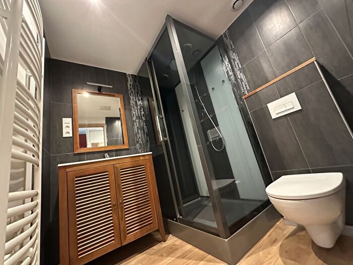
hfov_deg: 102.1
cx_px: 176
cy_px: 132
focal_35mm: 14
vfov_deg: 85.7
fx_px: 143
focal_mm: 2.22
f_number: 2.2
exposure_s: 1/50
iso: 1000
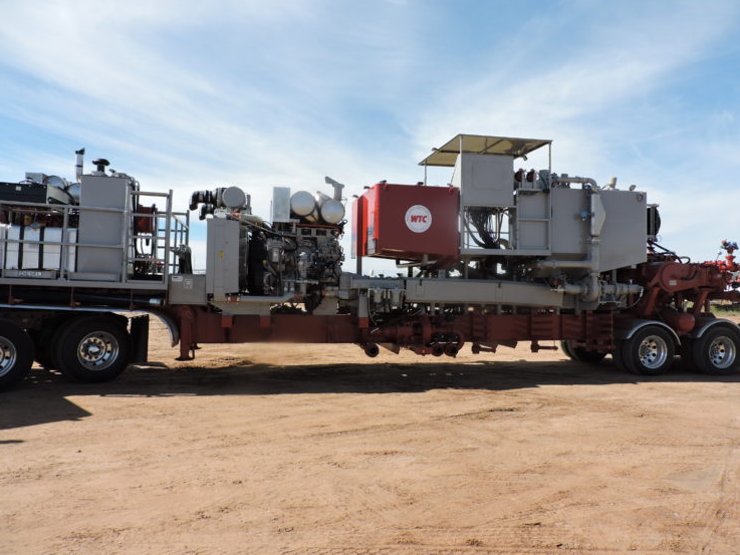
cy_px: 277
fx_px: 535
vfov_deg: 54.9
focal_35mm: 25
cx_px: 382
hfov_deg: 69.4
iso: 100
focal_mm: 4.3
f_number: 3
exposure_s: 1/1250
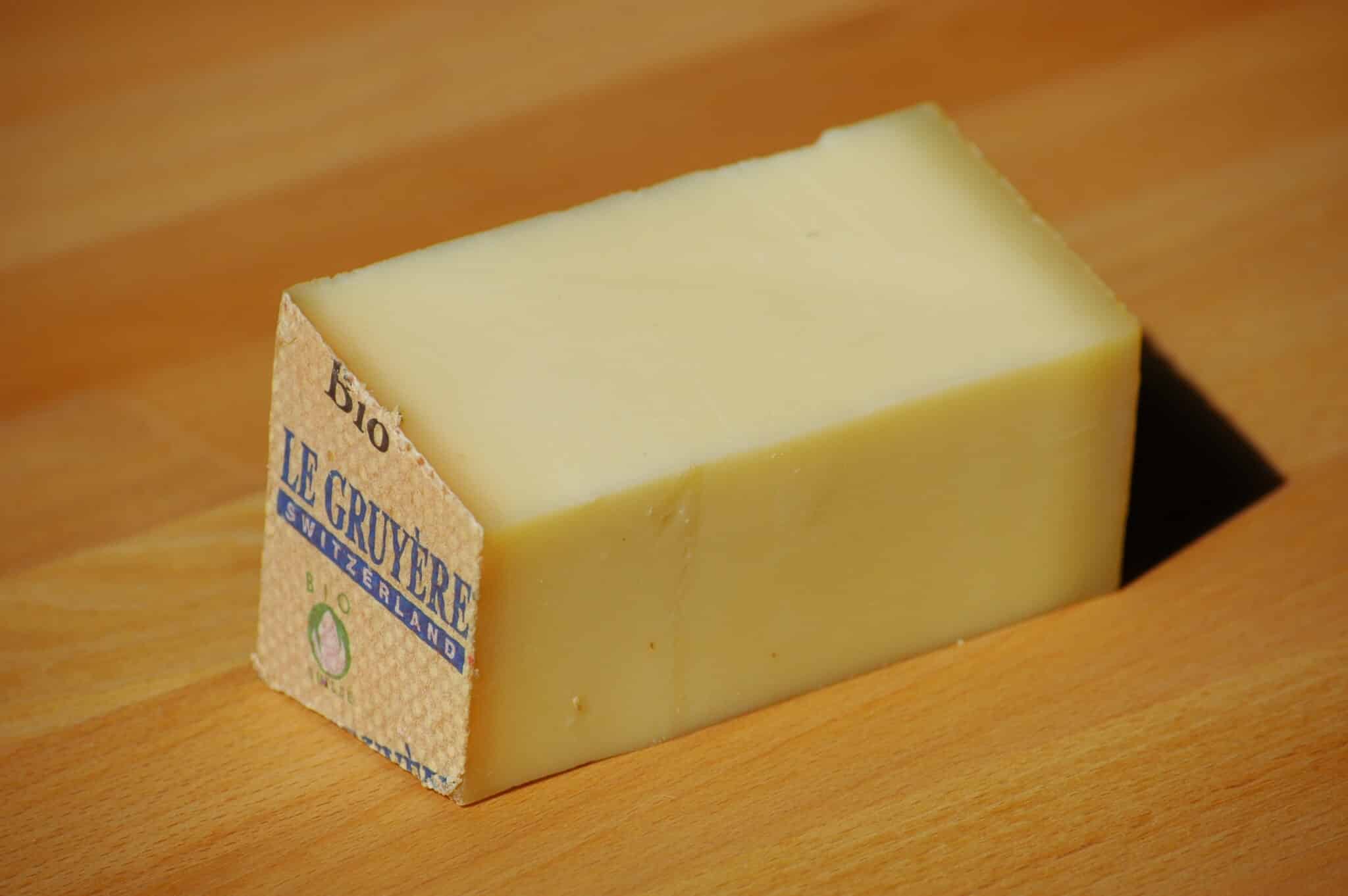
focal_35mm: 188
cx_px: 674
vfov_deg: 7.3
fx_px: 7015
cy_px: 448
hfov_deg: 11.0
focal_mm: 125
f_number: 8
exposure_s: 1/1000
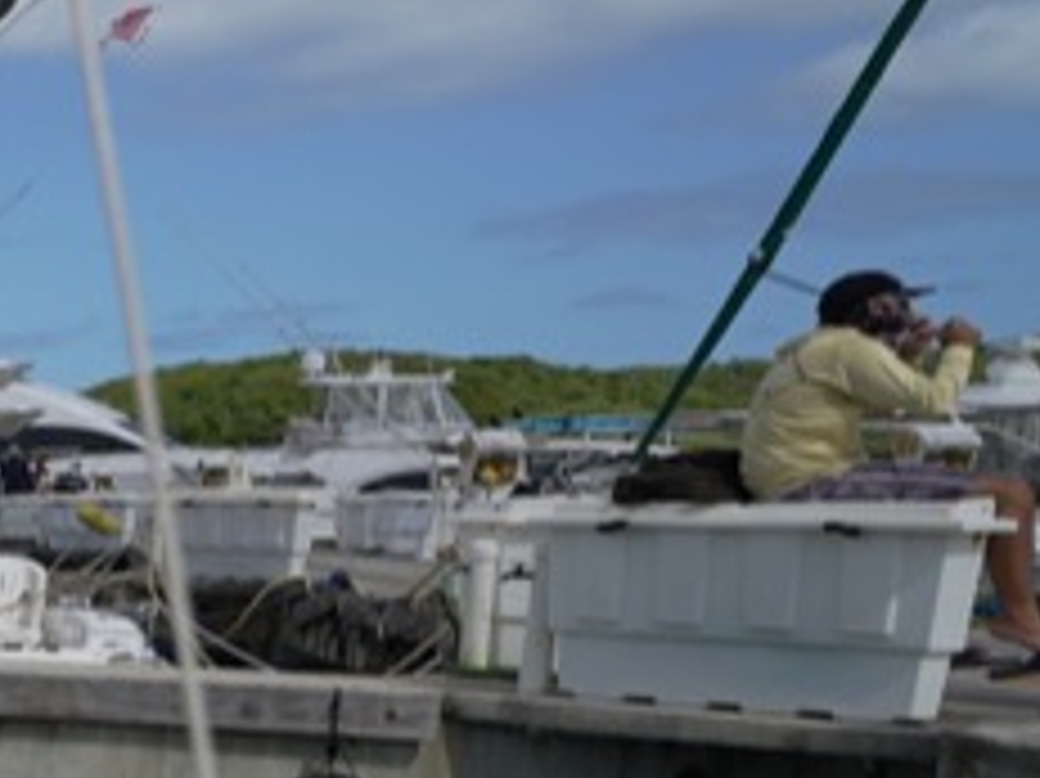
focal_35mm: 60
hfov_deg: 16.1
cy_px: 690
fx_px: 1802
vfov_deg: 23.8
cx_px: -1351
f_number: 4
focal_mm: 12
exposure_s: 1/1250
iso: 80
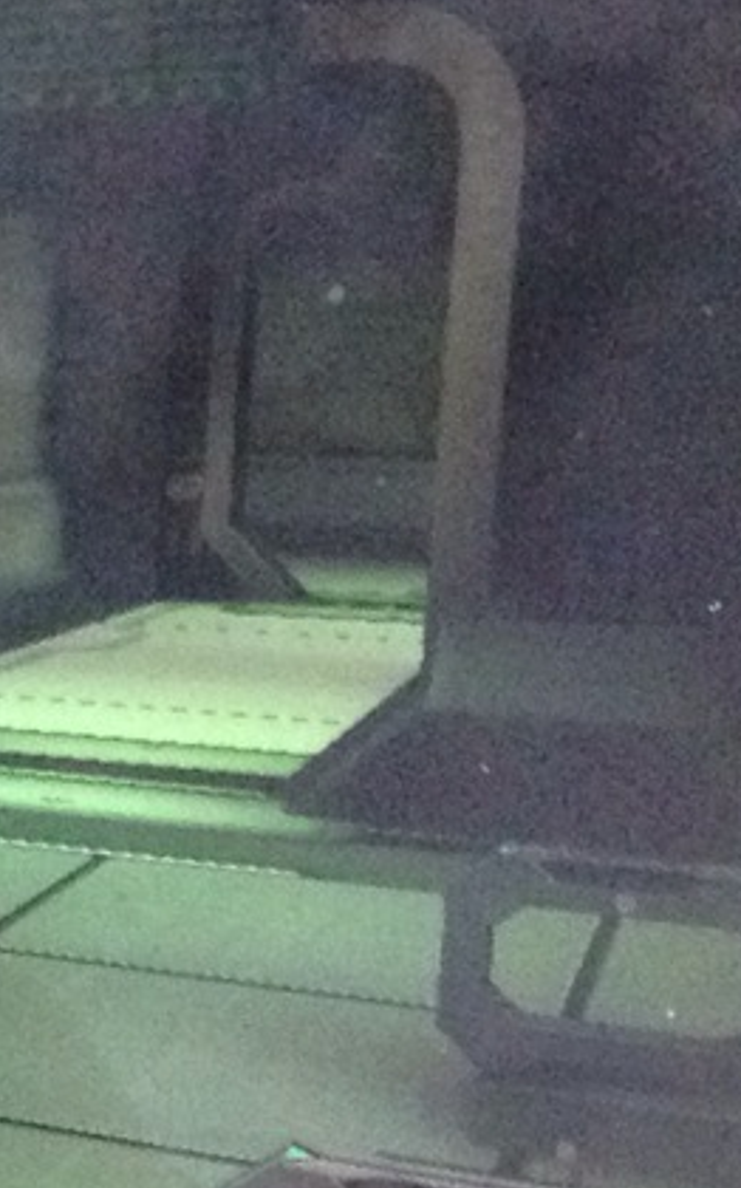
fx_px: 5856
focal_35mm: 181
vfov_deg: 11.5
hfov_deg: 6.9
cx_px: -959
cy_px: 1123
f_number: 2.4
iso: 400
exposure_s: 1/20
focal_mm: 4.28
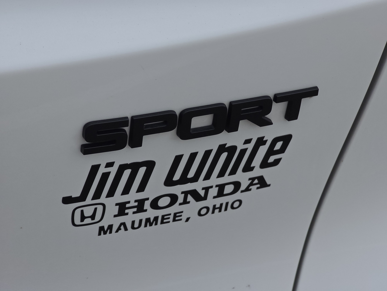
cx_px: 194
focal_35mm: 115
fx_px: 1286
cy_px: 146
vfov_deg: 12.9
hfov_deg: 17.1
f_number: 3.4
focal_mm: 18.6
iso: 64
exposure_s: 1/1723
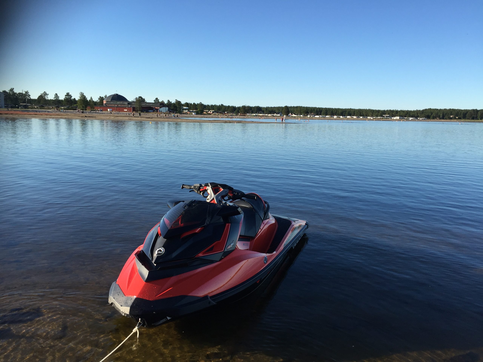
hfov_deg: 61.7
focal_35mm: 29
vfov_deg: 48.2
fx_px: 405
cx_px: 242
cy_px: 181
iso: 32
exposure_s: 1/1041
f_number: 2.2
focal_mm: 4.15
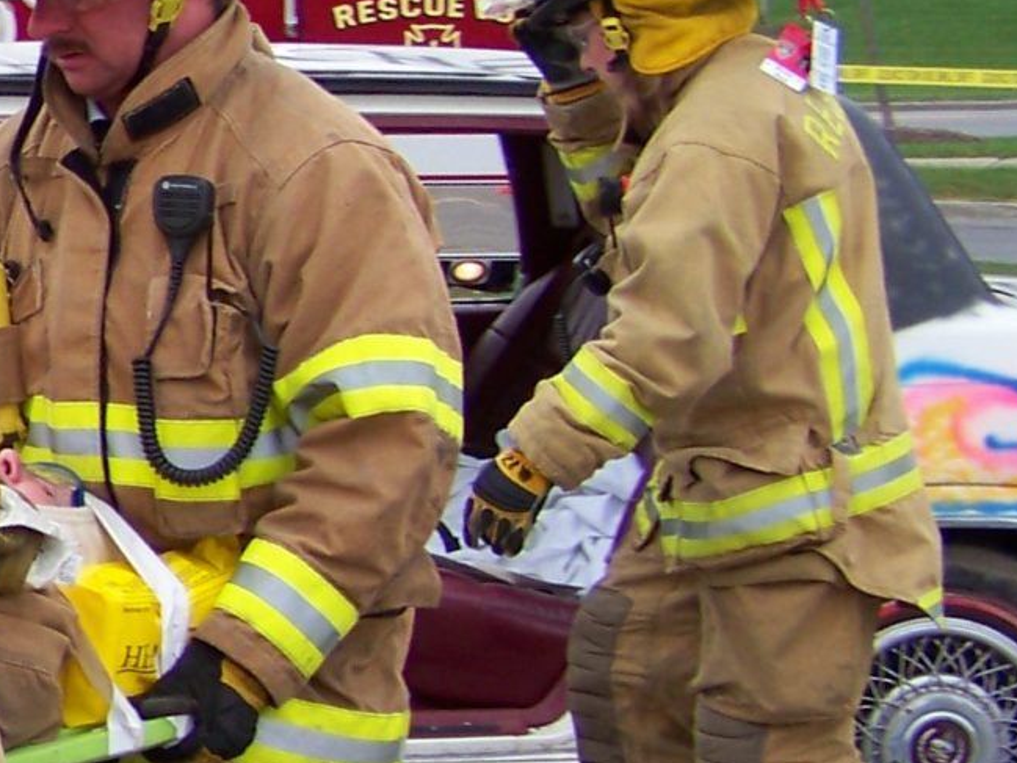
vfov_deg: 10.4
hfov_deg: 12.6
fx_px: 4173
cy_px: 396
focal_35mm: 142
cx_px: -820
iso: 64
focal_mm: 5.85
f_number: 2.8
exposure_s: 1/320
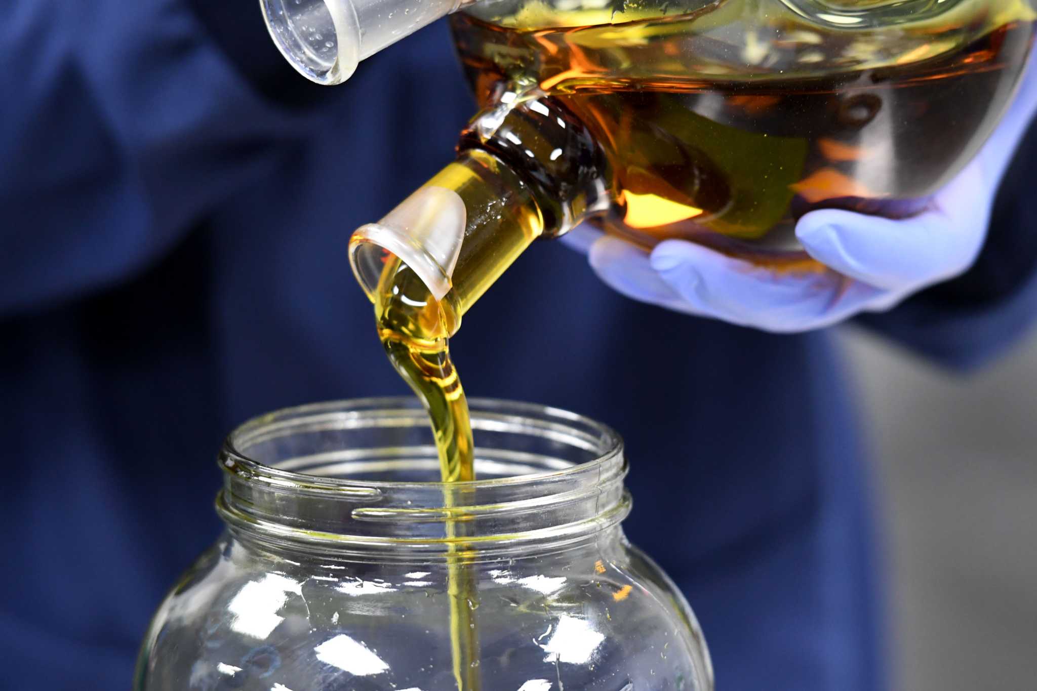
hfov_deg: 11.8
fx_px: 5011
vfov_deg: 7.9
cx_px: 518
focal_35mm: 174
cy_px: 346
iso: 2000
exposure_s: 1/100
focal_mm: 116
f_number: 2.8
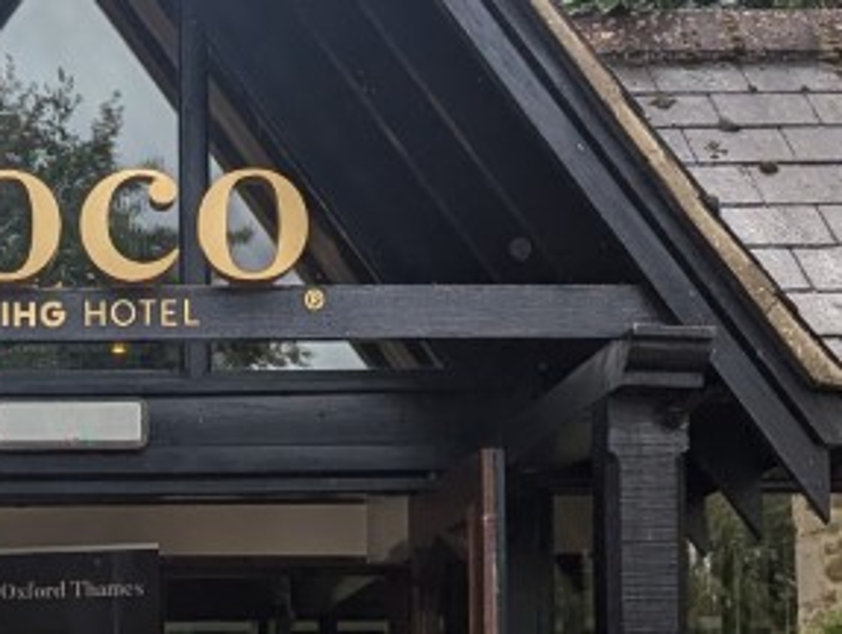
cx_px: 25
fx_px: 2435
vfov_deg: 14.6
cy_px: 616
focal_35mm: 100
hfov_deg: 19.1
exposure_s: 1/1433
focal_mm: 6.81
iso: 39
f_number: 1.85
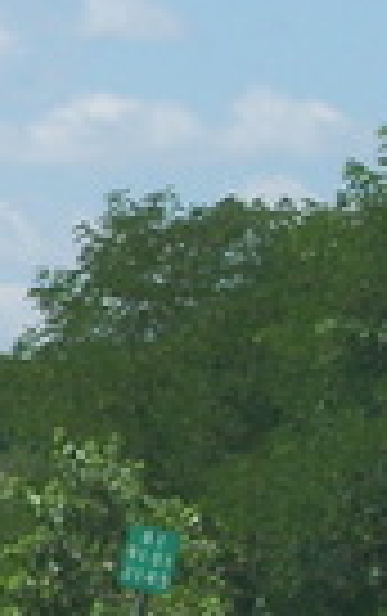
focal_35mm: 434
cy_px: 45
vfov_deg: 4.8
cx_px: -1206
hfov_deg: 2.9
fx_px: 7301
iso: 80
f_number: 6.7
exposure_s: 1/320
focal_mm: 11.6
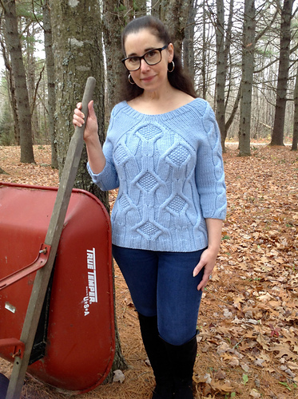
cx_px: 149
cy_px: 200
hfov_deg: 42.8
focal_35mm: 33
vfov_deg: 55.4
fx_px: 380
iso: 32
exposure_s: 1/30
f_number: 2.4
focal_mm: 3.3
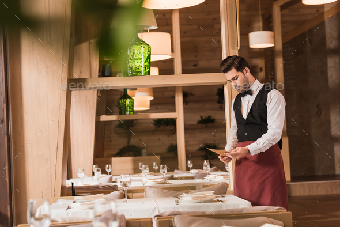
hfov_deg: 28.8
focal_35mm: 70
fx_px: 661
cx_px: 170
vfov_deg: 19.5
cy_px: 114
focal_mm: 70
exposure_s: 1/160
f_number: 3.5
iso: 320
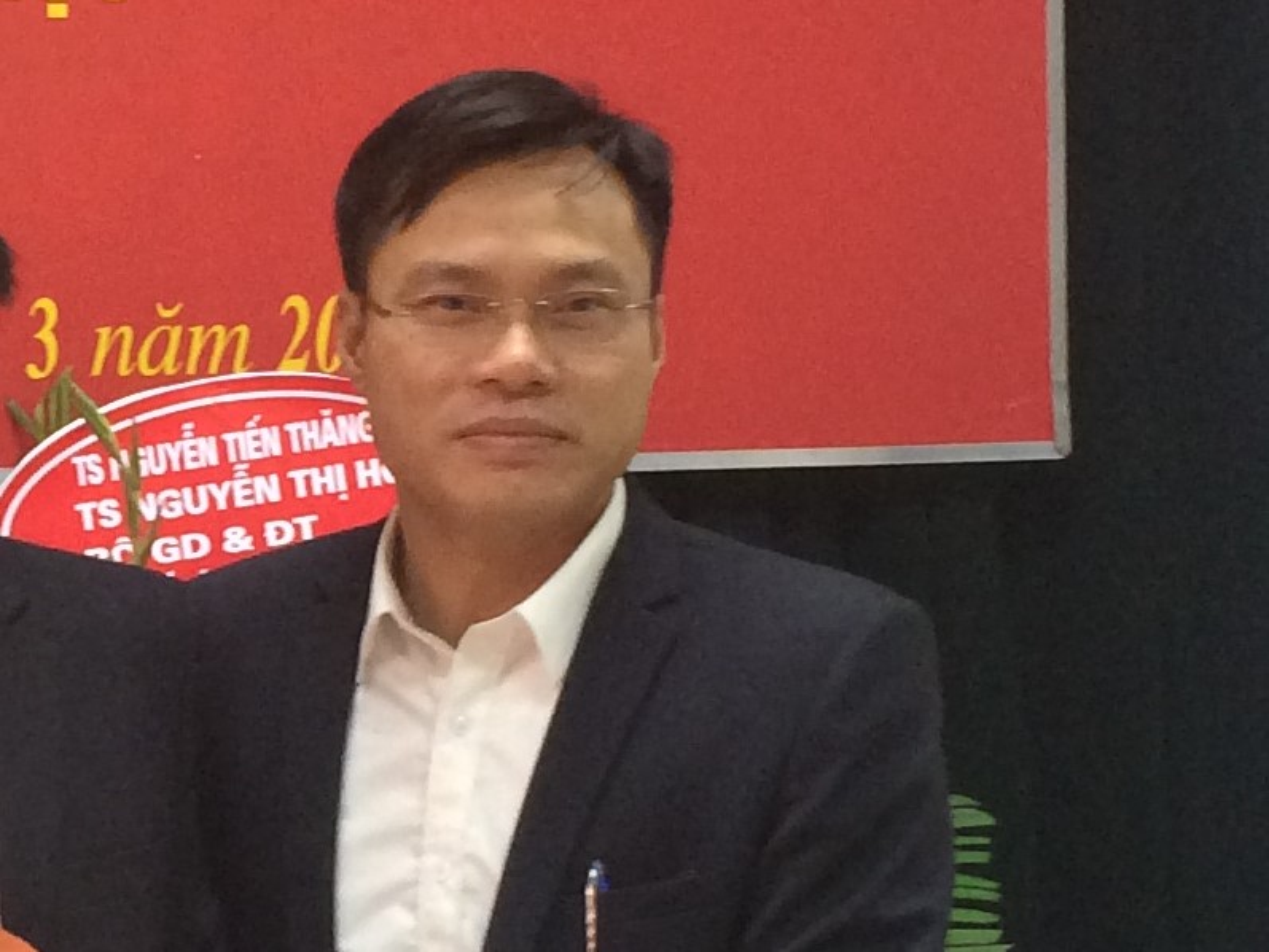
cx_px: 634
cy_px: 476
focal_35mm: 29
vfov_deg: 48.2
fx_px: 1063
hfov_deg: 61.7
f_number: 2.2
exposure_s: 1/33
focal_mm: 4.15
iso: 200
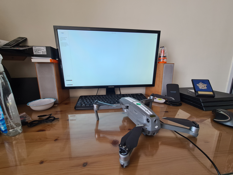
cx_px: 116
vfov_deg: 89.9
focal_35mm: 13
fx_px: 88
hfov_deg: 106.2
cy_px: 88
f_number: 2.2
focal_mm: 2.22
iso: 100
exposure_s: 1/100
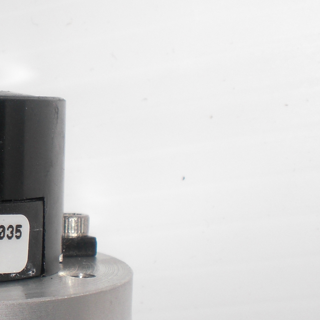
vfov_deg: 18.2
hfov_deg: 17.5
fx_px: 994
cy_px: 216
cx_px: -56
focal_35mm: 95
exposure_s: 1/60
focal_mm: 6.3
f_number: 5.6
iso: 64
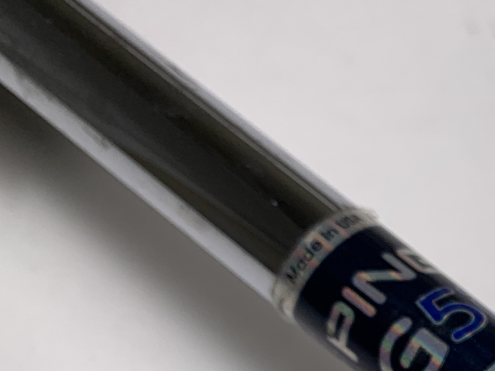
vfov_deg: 17.1
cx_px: 698
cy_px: 535
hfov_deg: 21.5
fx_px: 1130
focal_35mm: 79
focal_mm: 4.25
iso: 25
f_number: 1.8
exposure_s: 1/815
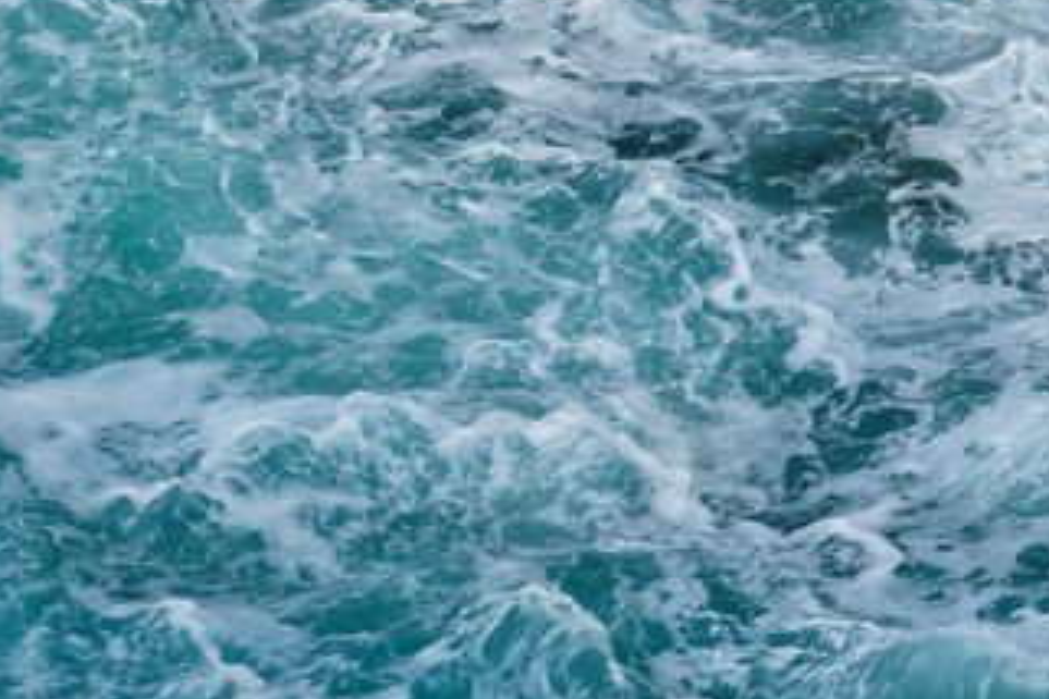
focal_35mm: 353
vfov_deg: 3.8
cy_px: -1055
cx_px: 317
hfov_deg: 5.8
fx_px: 10285
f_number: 13
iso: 100
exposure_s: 1/50
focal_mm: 70
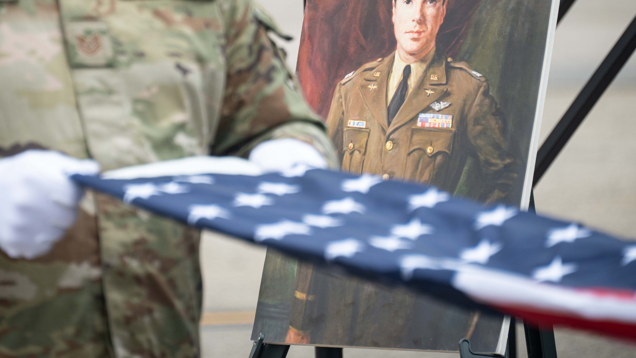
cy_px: 91
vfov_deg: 3.0
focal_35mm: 409
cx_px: 270
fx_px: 6897
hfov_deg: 5.3
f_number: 5.6
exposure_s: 1/400
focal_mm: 300
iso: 400
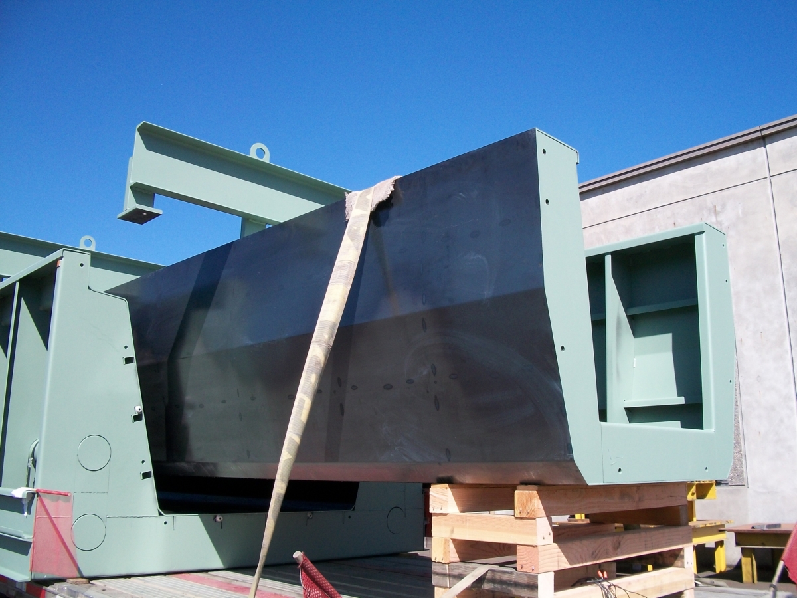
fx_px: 737
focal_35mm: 32
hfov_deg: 56.8
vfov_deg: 44.2
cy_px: 299
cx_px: 398
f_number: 5.5
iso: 80
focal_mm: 5.7
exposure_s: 1/250
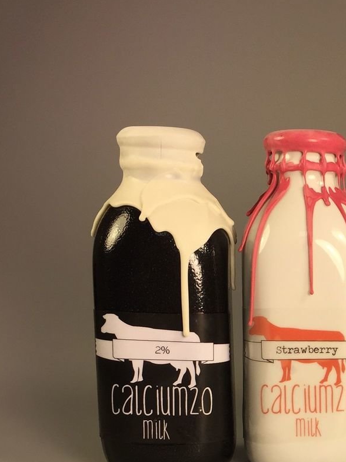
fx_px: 920
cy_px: 422
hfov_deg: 20.1
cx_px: 400
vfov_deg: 27.1
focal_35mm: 69
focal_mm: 4.15
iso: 32
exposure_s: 1/194
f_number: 2.2
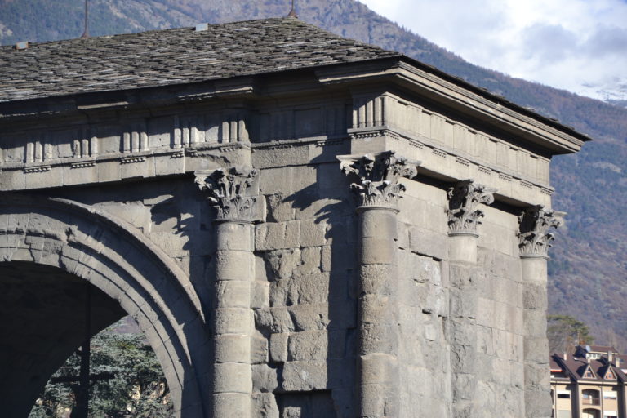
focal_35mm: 158
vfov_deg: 8.7
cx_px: 314
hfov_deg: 13.0
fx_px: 2743
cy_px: 209
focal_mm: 105
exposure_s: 1/200
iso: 100
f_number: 7.1
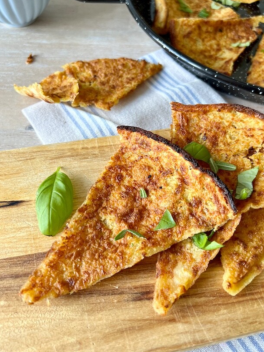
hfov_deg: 46.7
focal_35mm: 30
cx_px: 145
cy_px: 155
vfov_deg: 59.8
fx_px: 305
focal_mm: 5.7
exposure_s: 1/105
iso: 125
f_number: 1.5
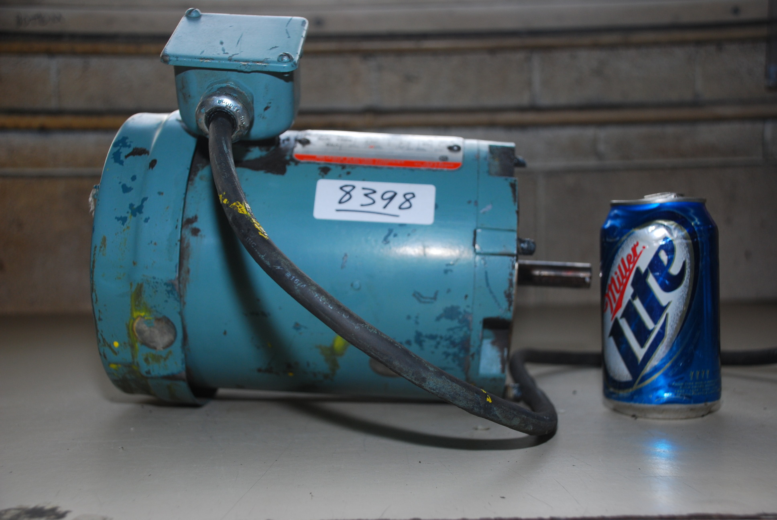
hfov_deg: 41.1
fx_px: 1037
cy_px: 260
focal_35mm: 48
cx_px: 388
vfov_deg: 28.2
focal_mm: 32
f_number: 5
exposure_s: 1/60
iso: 200
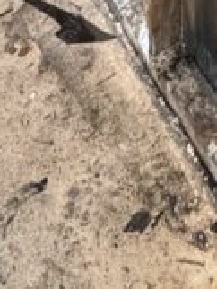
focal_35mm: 89
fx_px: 743
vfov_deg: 12.4
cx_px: 307
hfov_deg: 15.5
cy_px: -524
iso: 160
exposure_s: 1/99
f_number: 2.2
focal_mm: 2.22
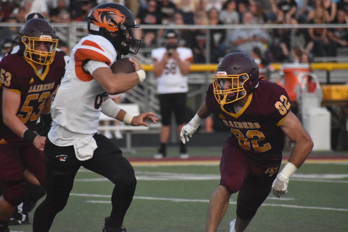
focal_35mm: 450
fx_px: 4349
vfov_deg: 3.1
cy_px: 116
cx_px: 174
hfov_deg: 4.6
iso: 6400
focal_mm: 300
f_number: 6.3
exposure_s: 1/4000
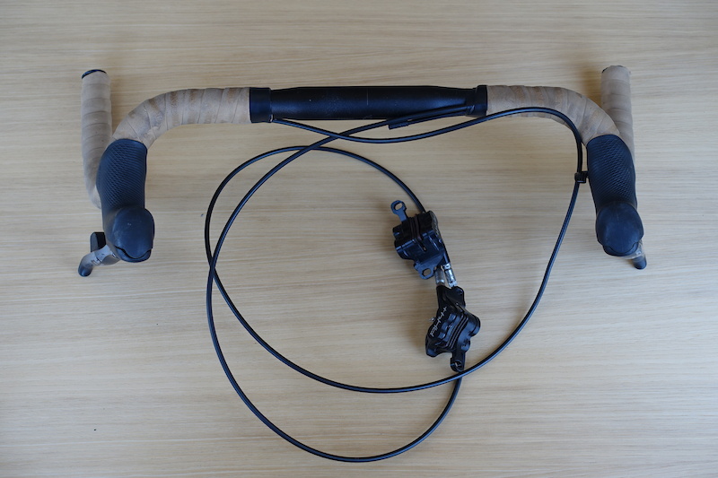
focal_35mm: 47
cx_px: 359
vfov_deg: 28.6
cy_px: 239
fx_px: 937
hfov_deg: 41.9
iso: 125
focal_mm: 17.06
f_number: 2.8
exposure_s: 1/60
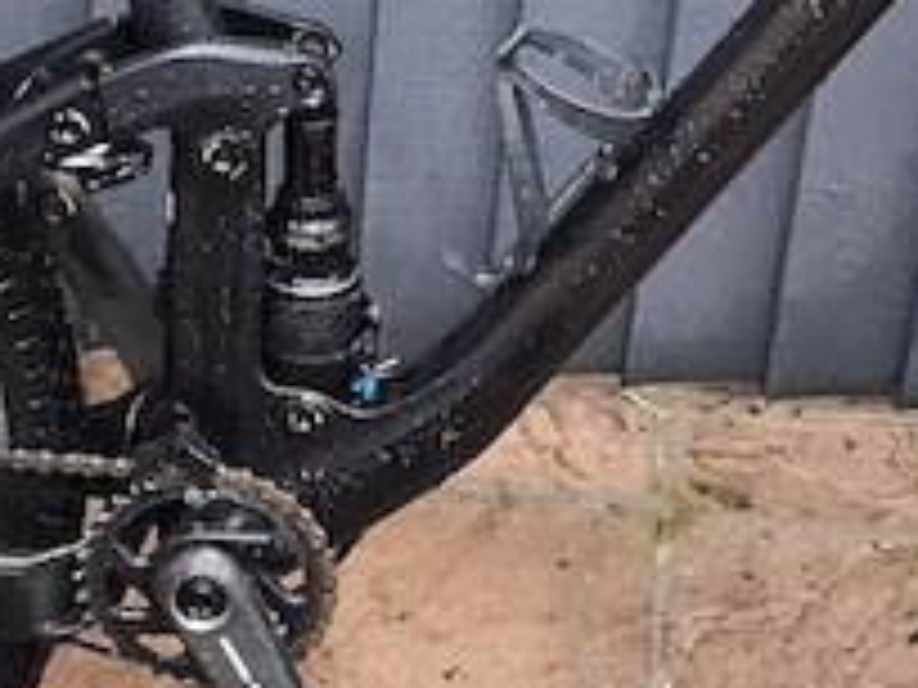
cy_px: 126
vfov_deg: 13.9
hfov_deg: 18.5
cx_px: 405
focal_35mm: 106
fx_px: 2811
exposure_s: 1/25
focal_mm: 5.58
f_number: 1.8
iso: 500
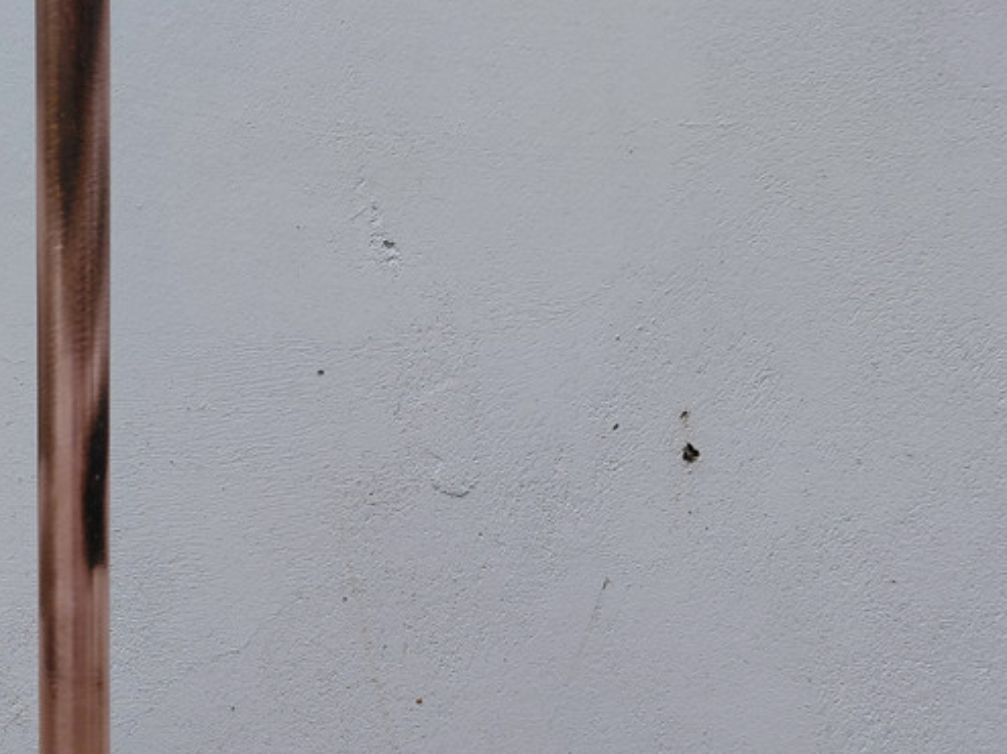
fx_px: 1570
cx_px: -23
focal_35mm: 54
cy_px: 768
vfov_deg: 25.6
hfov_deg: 32.4
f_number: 1.8
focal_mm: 4.69
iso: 50
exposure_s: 1/734
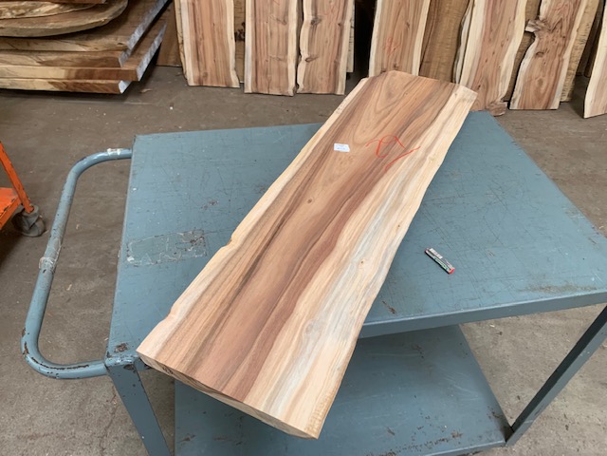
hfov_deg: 67.3
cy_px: 228
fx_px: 456
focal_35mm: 26
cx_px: 304
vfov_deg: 53.1
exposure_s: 1/60
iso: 100
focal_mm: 4.25
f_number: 1.8
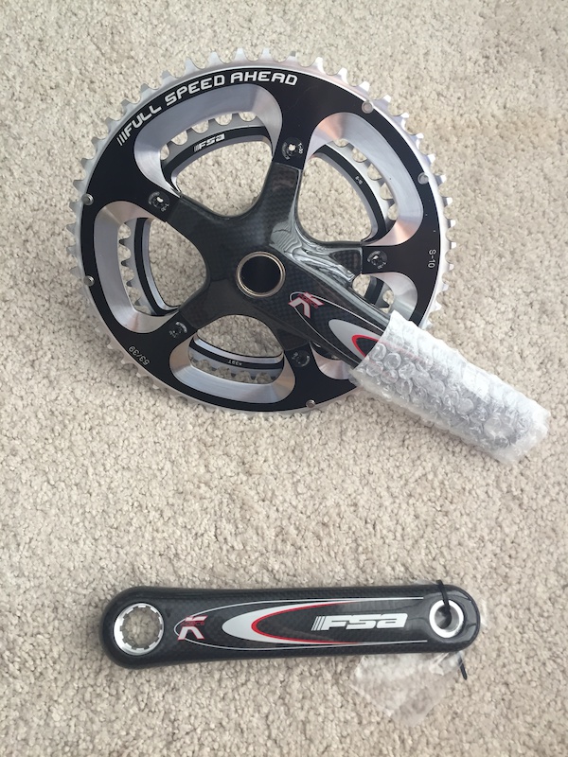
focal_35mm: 29
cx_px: 284
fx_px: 634
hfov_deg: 48.2
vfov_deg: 61.7
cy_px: 378
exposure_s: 1/30
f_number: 2.2
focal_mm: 4.15
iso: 64
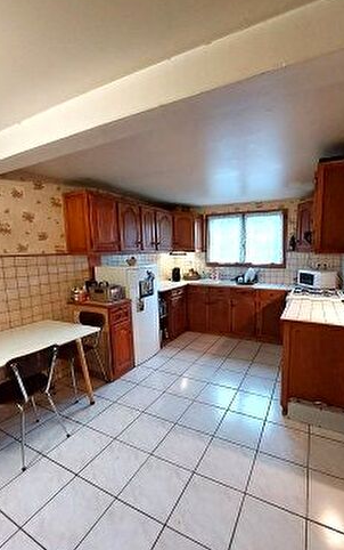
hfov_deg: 74.4
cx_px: 199
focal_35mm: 15
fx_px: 225
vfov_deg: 101.4
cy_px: 284
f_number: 2.2
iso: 400
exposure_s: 1/33
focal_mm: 1.74
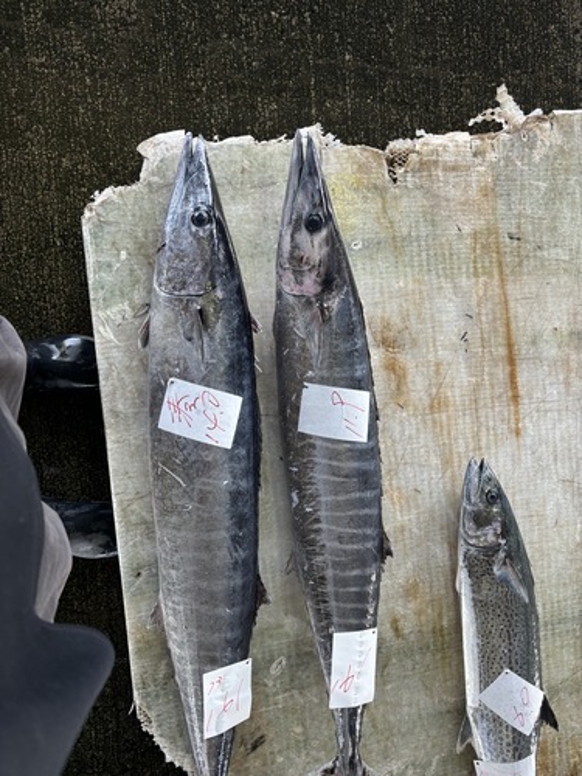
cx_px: 291
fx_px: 583
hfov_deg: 53.1
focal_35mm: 26
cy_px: 388
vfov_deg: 67.3
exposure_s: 1/120
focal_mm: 5.96
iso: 100
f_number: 1.6
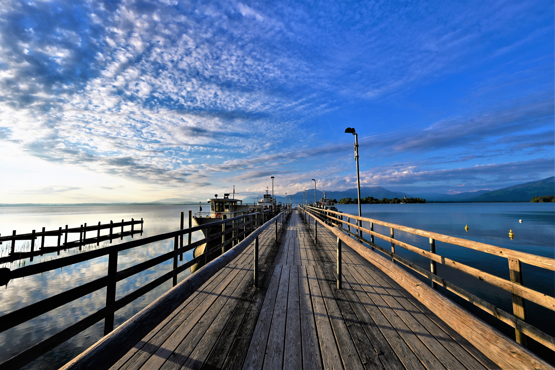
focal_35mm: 14
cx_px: 278
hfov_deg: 104.3
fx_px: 216
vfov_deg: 81.2
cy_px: 185
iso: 200
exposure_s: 1/400
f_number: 10
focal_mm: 14
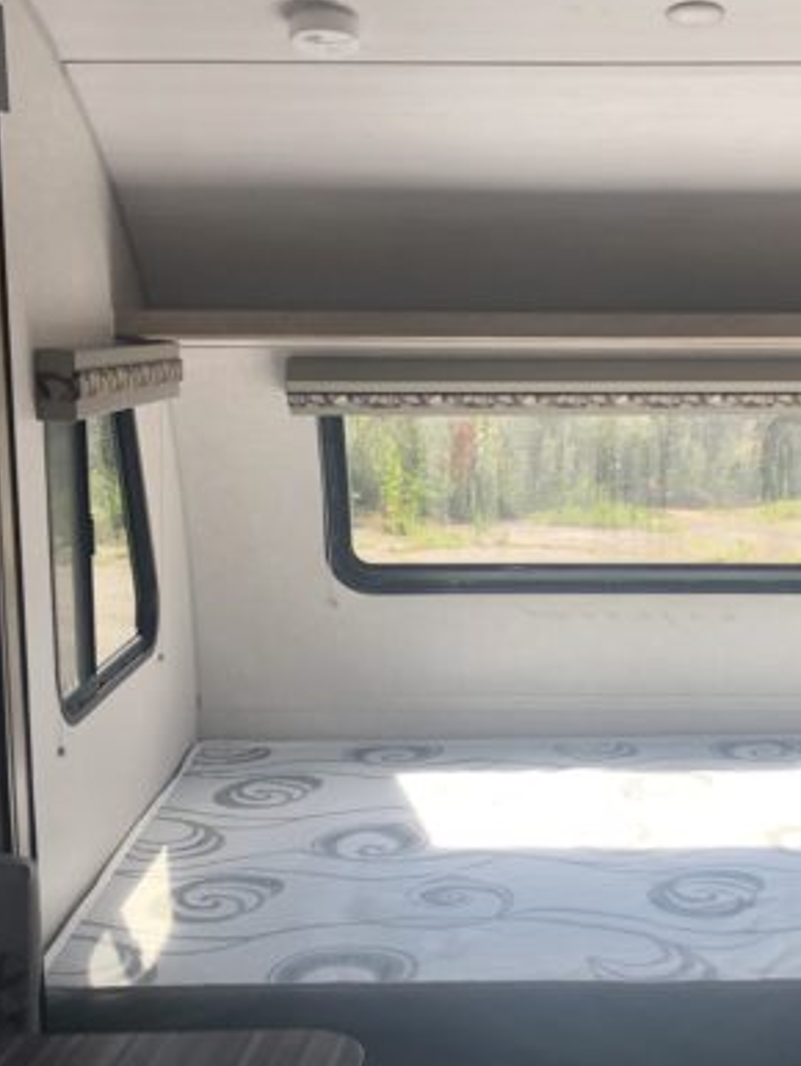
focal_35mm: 58
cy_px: 646
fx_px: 1787
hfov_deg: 25.1
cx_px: 547
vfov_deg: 33.1
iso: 40
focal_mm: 3.99
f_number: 1.8
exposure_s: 1/120
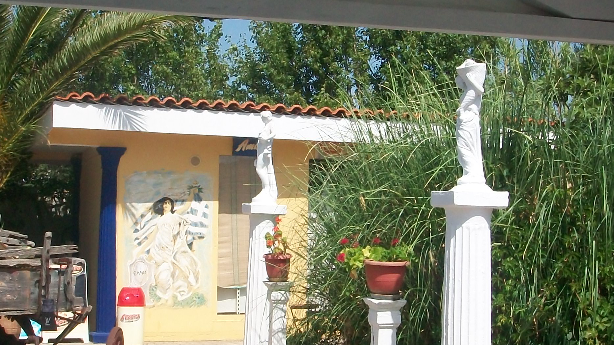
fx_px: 1123
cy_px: 133
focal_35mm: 69
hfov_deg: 30.6
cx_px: 292
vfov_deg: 17.5
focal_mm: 5.7
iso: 80
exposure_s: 1/500
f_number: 5.5
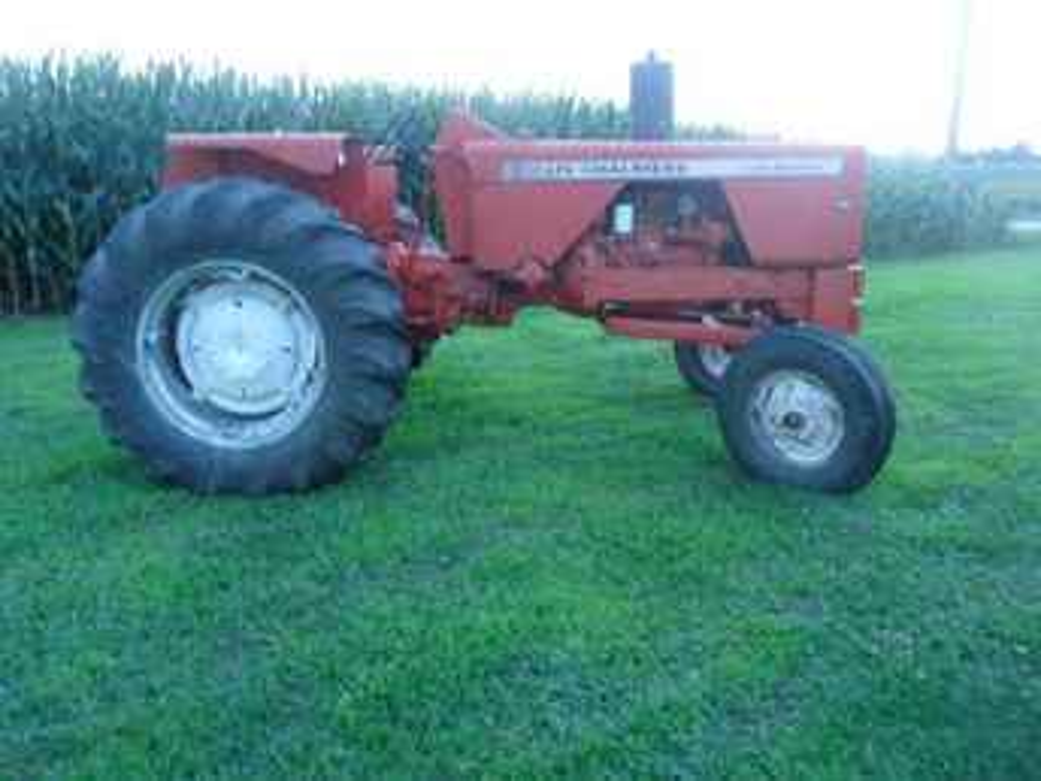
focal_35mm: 27
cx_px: 520
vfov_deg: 51.4
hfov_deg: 65.3
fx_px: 812
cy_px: 390
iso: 800
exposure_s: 1/50
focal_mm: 4.8
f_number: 2.8
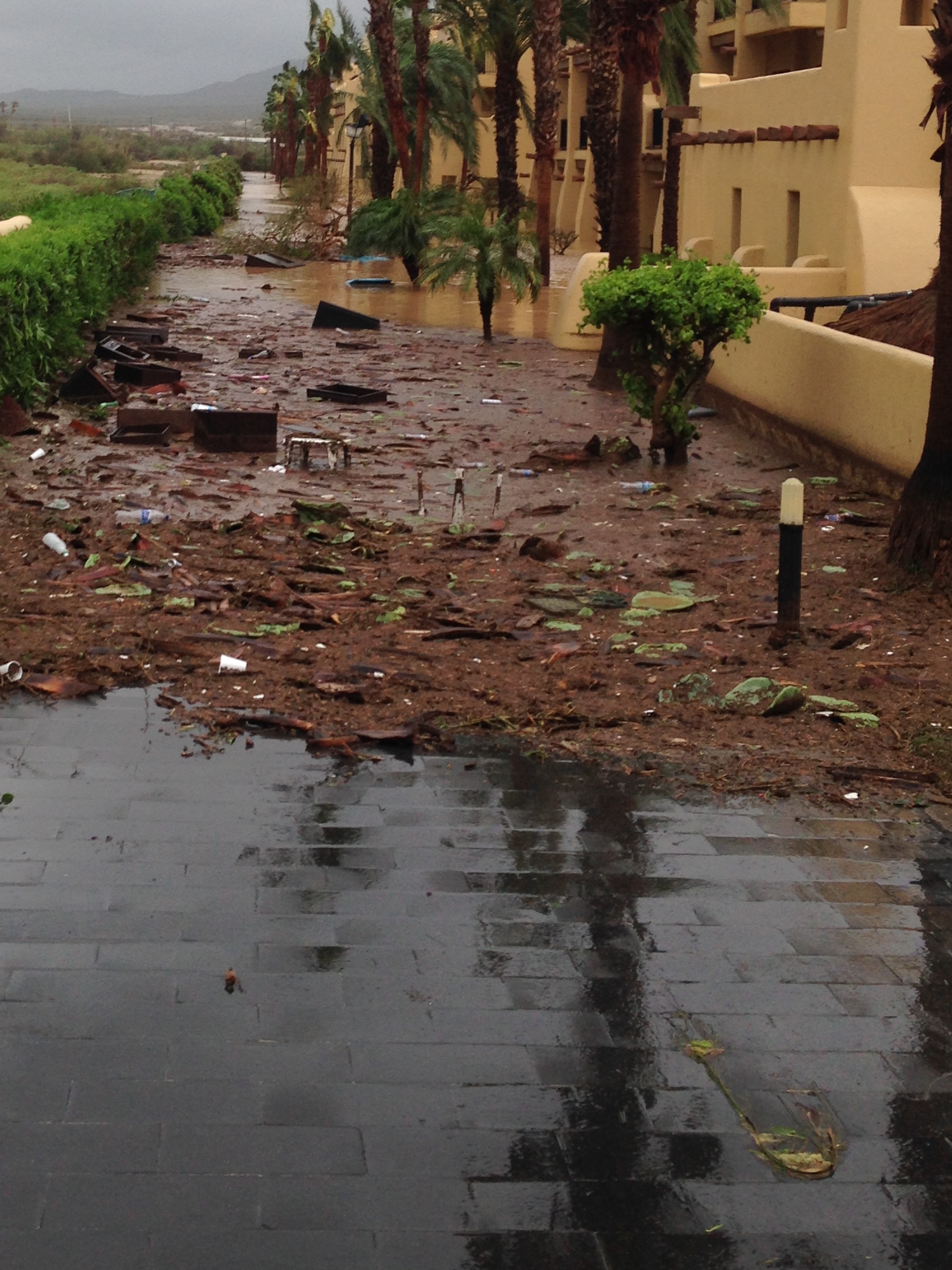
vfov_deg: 35.0
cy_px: 362
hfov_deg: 26.9
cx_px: 335
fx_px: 1980
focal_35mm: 54
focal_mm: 4.12
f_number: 2.4
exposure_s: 1/313
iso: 50
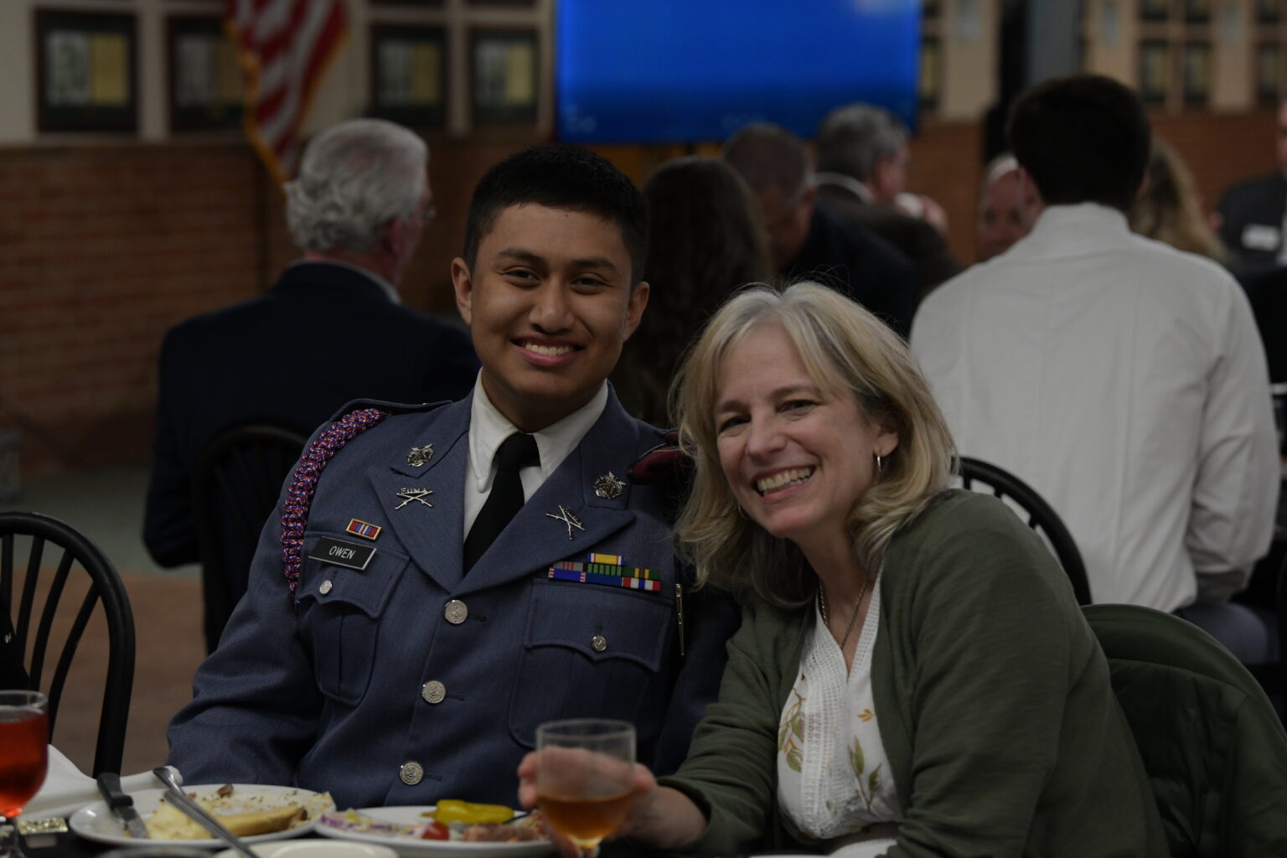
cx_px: 644
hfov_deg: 23.6
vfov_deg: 15.9
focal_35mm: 86
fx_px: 3074
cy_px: 429
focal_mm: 86
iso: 2000
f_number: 4
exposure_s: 1/320
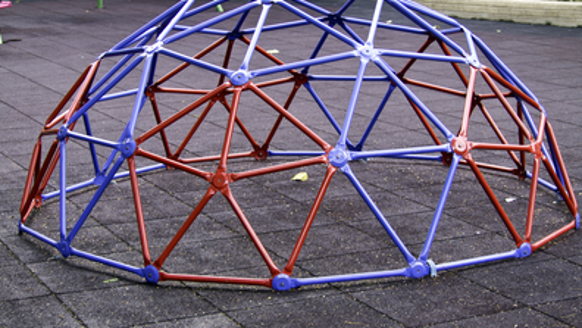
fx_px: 1358
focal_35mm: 88
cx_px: 291
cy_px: 134
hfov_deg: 24.2
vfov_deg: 13.8
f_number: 5
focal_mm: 40
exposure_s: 1/30
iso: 200
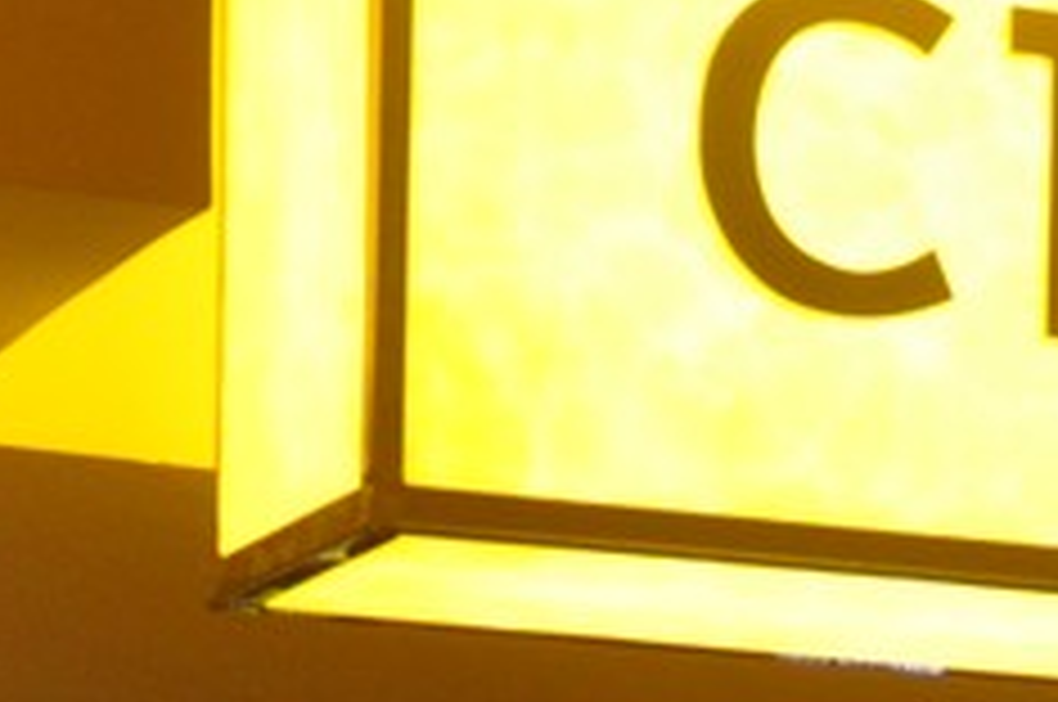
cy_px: 2117
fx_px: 8364
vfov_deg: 4.6
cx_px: 1641
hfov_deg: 7.1
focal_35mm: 285
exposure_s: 1/13
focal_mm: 26
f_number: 4
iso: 800
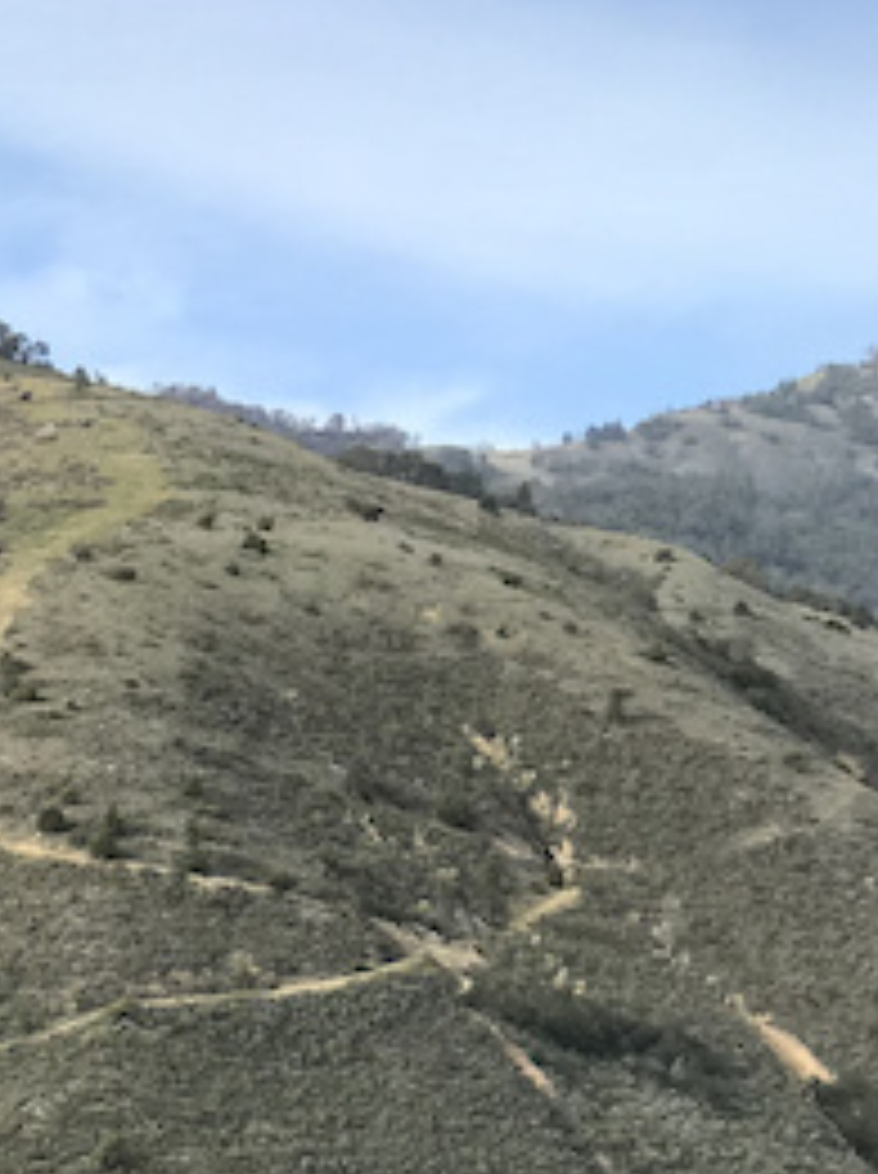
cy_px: 1637
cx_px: -333
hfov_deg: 8.3
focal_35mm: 175
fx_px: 5933
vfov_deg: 11.0
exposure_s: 1/320
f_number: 2.8
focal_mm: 6.6
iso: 20
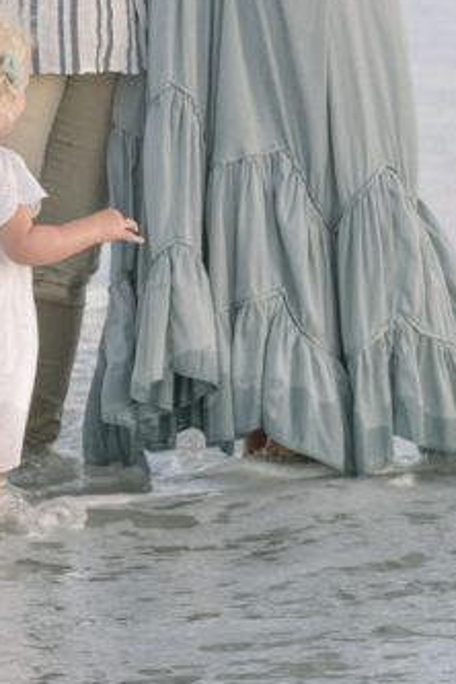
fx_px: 6042
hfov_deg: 4.3
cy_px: -112
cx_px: 125
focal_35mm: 318
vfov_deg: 6.4
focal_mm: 92
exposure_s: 1/1000
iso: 400
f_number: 2.8
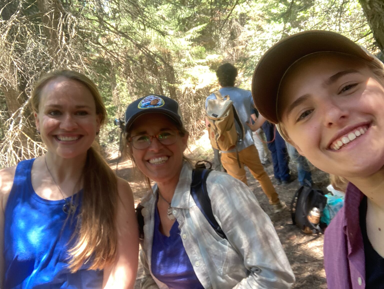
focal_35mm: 32
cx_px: 192
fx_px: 355
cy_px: 144
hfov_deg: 56.8
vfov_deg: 44.2
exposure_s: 1/60
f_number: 2.2
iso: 100
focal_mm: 2.87
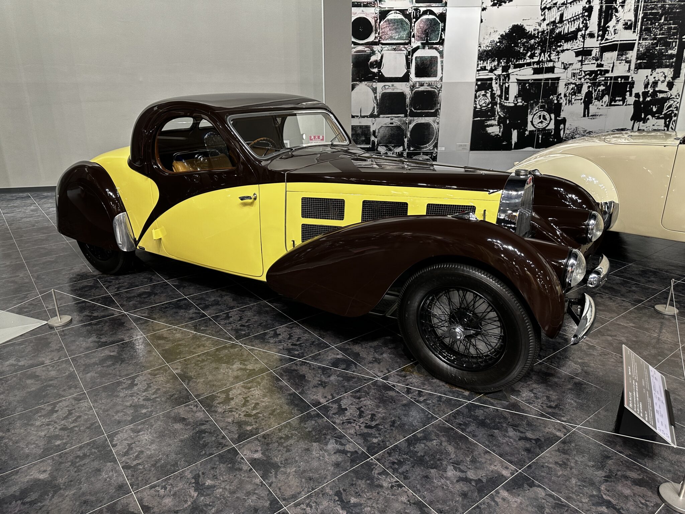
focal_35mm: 24
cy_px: 257
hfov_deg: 71.6
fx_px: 475
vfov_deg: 56.8
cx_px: 342
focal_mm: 6.86
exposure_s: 1/60
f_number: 1.78
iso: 160
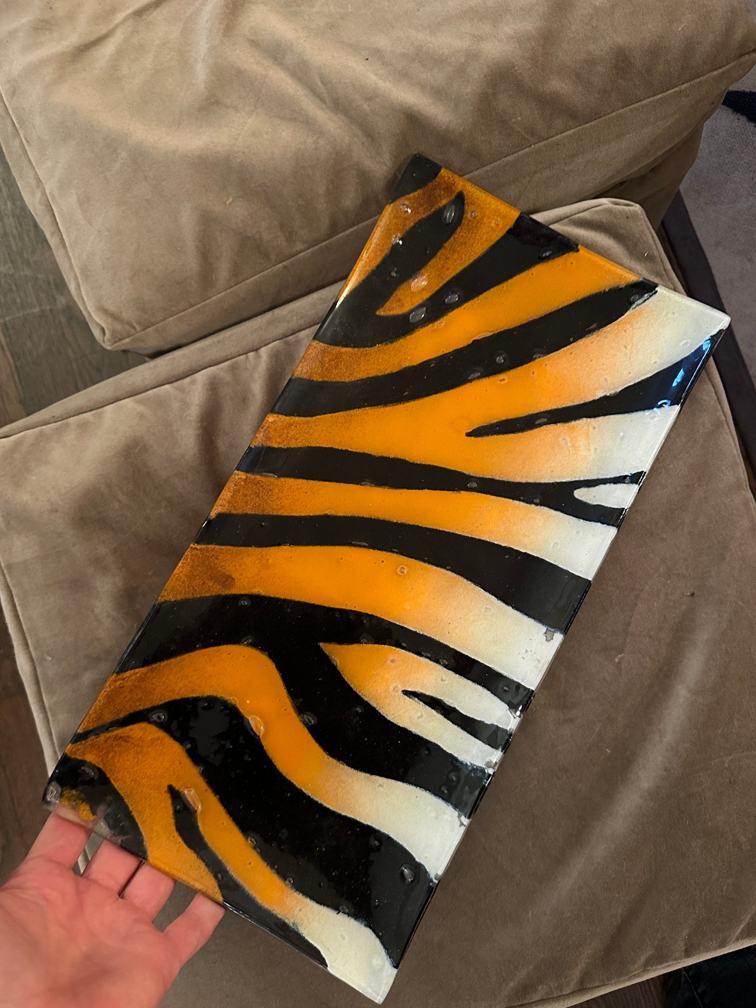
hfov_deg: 53.0
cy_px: 545
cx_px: 357
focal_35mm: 26
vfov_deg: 67.2
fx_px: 757
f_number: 1.78
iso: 1000
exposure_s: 1/30
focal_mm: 6.86
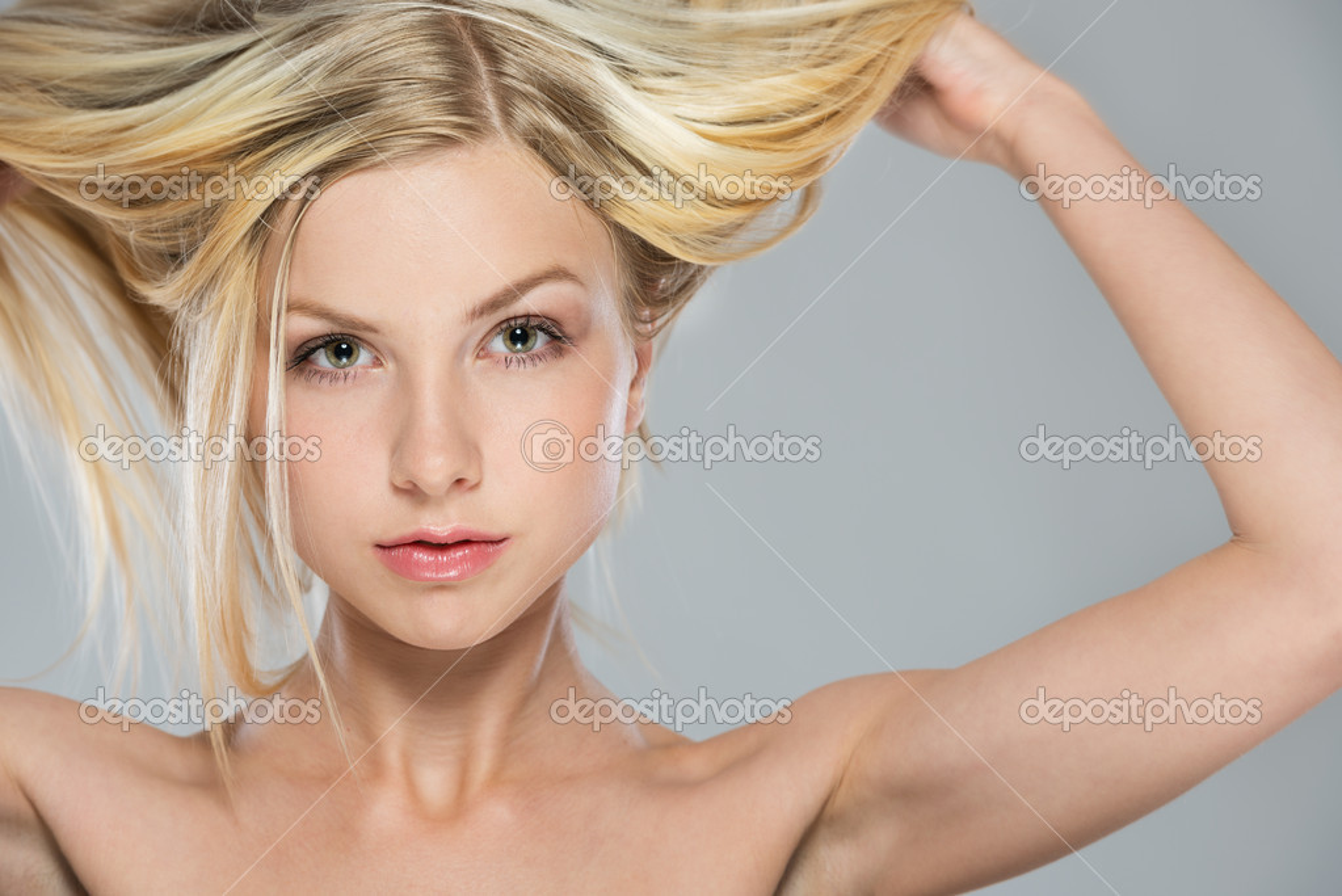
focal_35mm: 122
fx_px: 4550
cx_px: 671
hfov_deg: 16.8
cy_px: 448
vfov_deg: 11.2
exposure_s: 1/125
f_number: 8
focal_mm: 122
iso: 100
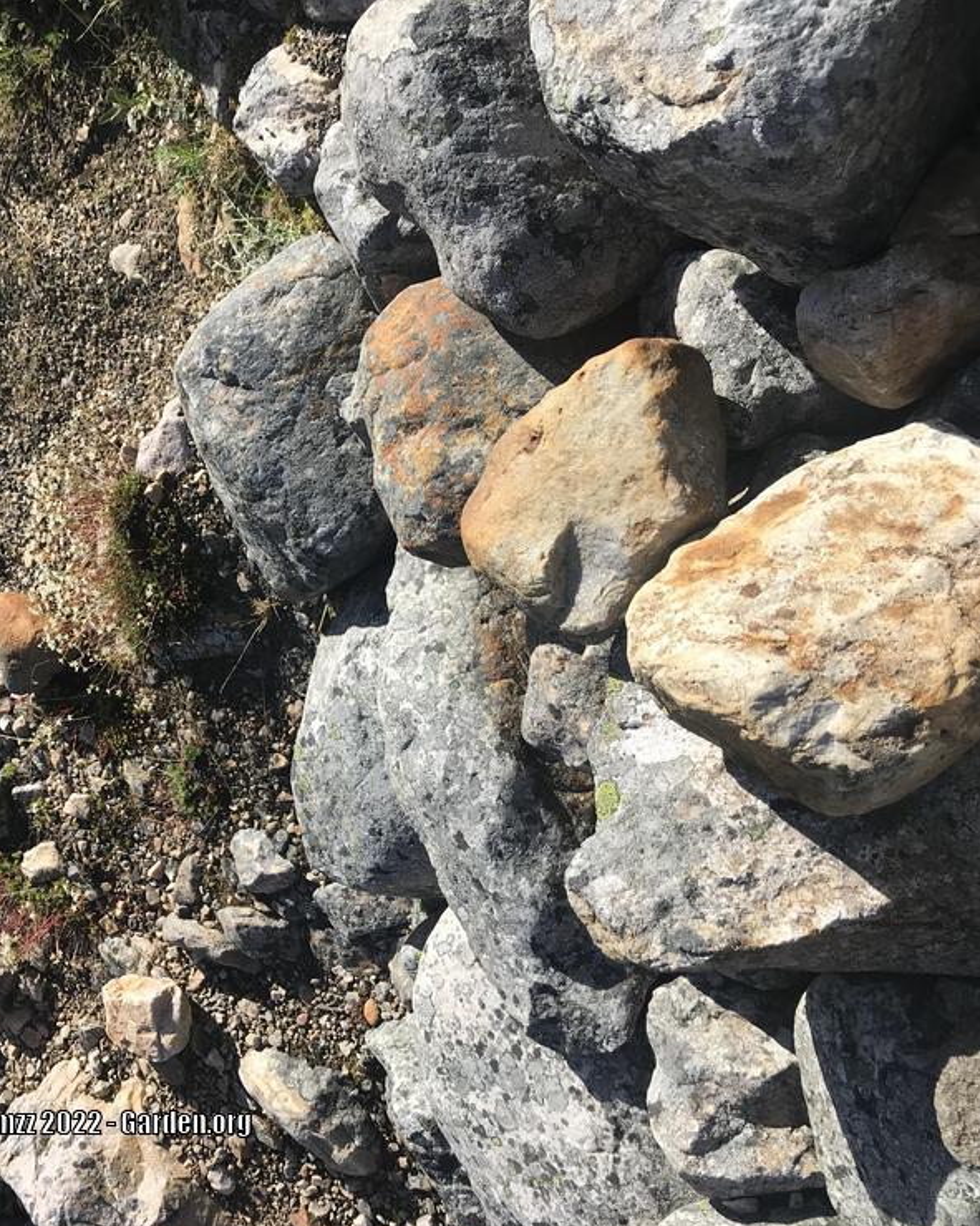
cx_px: 164
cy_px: 619
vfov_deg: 49.1
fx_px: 1342
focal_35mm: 37
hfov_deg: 38.3
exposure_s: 1/1473
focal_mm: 3.99
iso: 20
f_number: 1.8
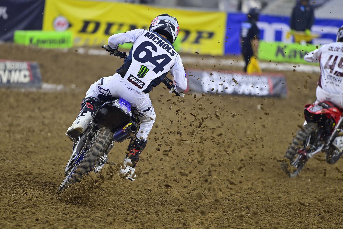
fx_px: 2858
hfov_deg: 6.9
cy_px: 114
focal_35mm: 300
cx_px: 172
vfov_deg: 4.6
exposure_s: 1/1250
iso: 2500
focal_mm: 300
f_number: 4
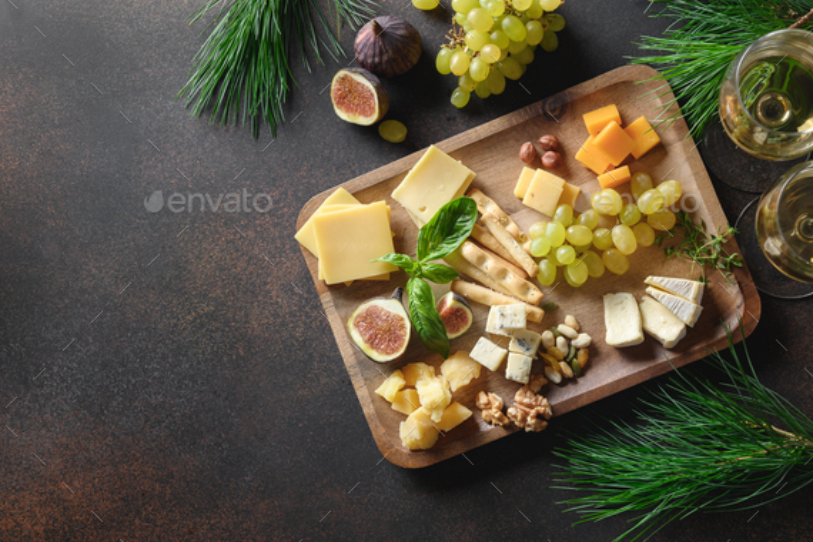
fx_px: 1332
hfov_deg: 33.9
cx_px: 418
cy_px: 269
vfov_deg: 23.0
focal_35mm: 59
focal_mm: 38
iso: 100
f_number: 7.1
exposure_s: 1/100
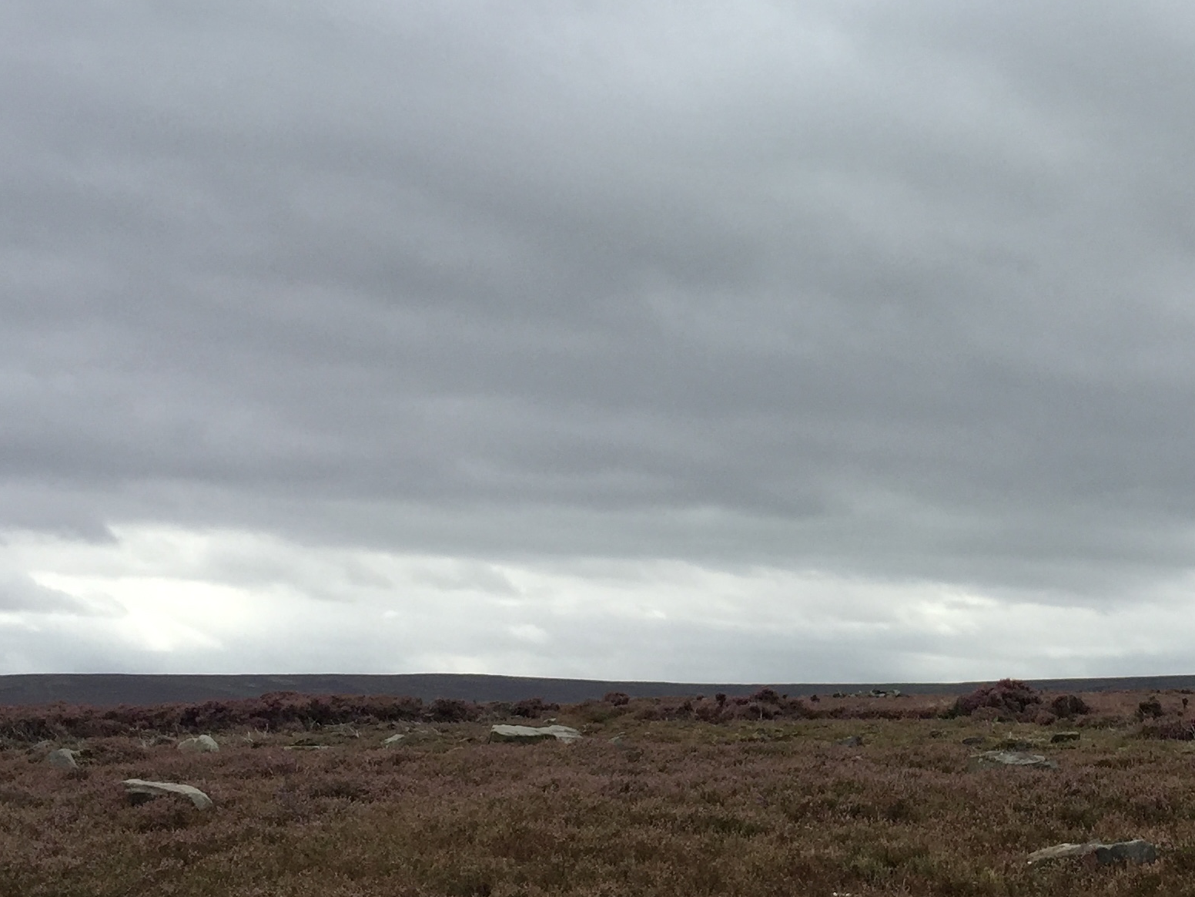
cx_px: 970
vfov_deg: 23.9
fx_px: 2106
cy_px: 314
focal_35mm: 61
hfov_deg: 30.8
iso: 32
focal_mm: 4.15
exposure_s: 1/1647
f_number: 2.2
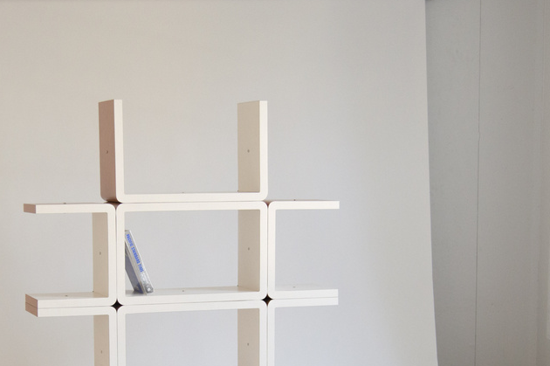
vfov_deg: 16.8
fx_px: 1221
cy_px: 328
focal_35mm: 80
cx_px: 207
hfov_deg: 25.3
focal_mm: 28
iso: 800
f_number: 4
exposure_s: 1/60
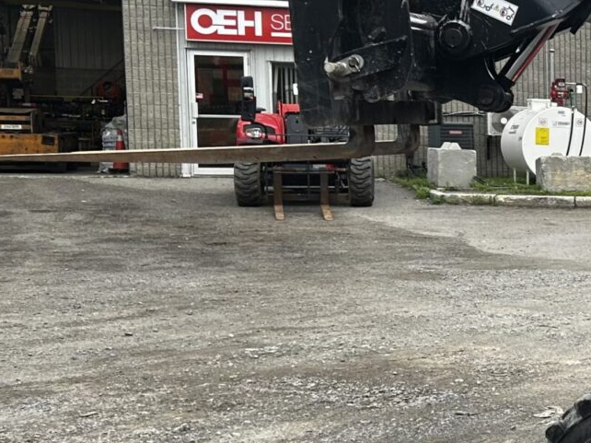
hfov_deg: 20.6
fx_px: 1417
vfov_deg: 17.7
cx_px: 850
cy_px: 302
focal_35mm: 83
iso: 50
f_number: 1.5
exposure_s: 1/298
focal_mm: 5.7
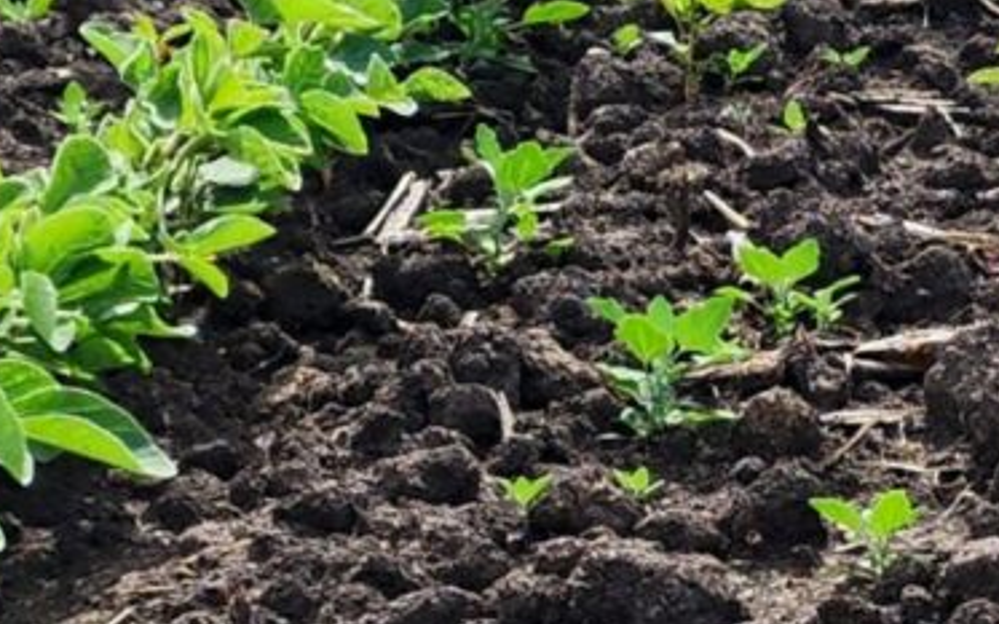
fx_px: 3648
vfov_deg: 9.6
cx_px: 1074
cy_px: 769
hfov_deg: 15.2
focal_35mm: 134
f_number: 1.8
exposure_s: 1/1250
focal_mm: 6.4
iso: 12
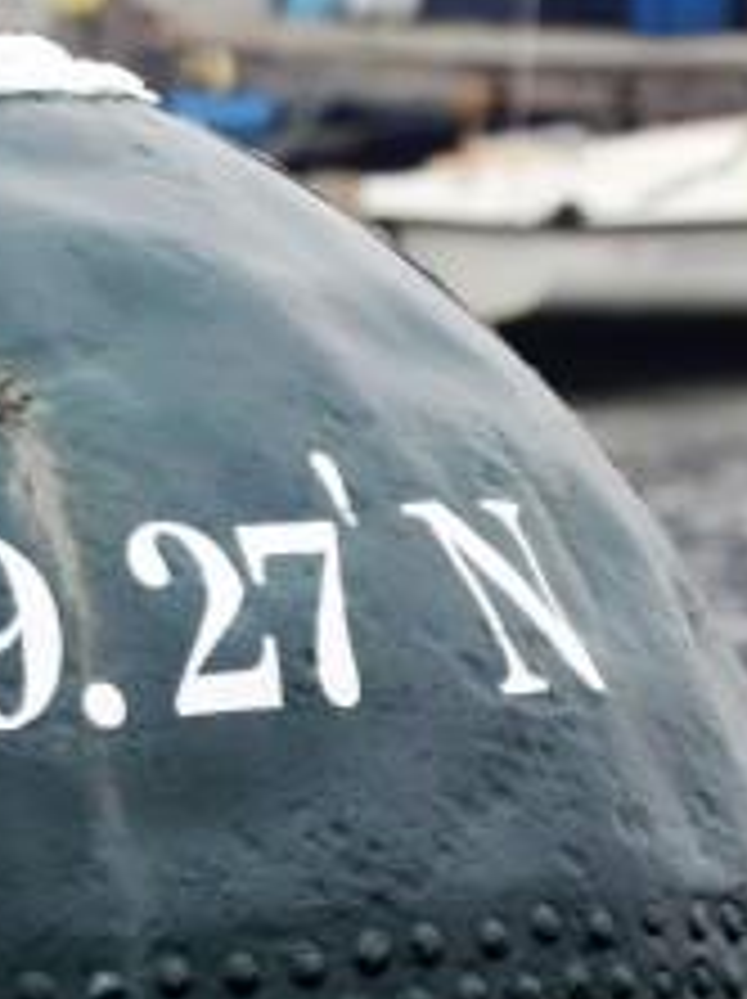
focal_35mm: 699
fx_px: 20157
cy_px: -324
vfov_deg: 2.8
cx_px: -263
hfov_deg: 2.1
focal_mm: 105
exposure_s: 1/40
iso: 100
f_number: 5.6
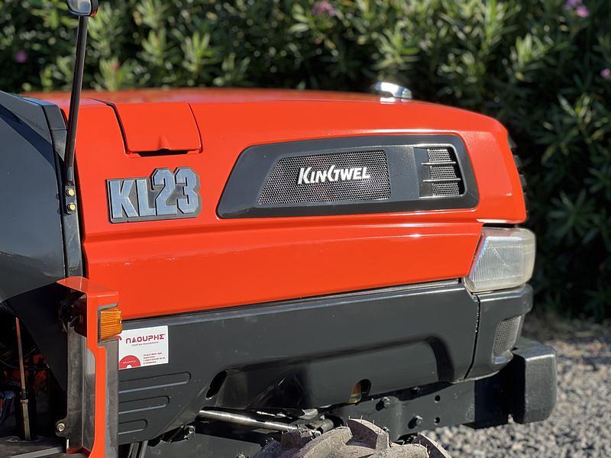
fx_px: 1359
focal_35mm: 77
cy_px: 229
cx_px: 306
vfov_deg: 19.1
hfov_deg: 25.3
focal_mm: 9
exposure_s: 1/384
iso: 32
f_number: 2.8
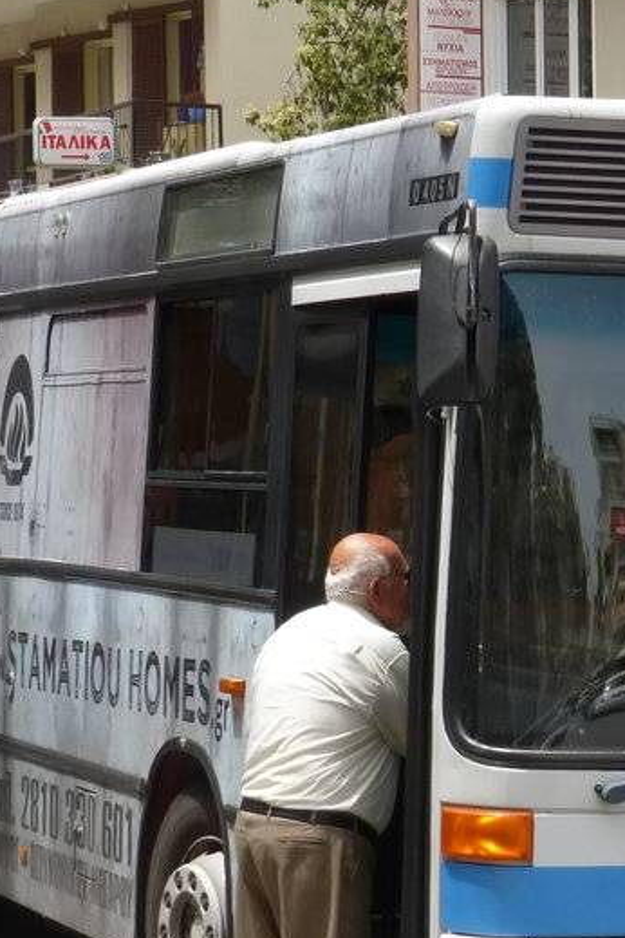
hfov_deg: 9.2
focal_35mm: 149
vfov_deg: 13.7
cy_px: 647
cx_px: 582
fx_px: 3880
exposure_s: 1/500
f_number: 4.8
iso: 160
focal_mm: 11
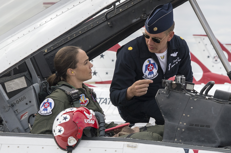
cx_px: 116
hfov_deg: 27.0
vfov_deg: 18.1
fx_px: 480
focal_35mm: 75
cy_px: 76
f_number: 6.3
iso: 2000
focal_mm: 75
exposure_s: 1/1250
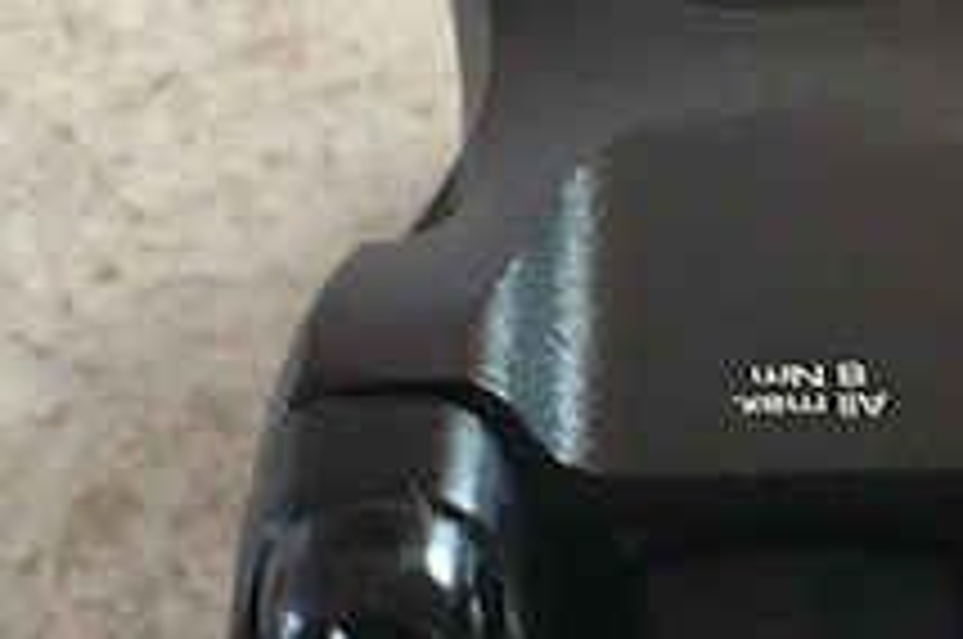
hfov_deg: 17.9
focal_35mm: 113
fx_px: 3018
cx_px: 864
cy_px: 558
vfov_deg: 12.0
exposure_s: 1/4
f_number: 2.2
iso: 64
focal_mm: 4.15
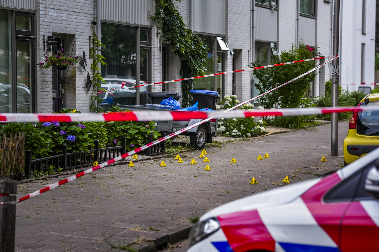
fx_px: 1126
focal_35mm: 107
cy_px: 126
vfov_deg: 12.8
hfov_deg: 19.1
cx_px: 190
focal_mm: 107
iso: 3200
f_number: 4.5
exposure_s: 1/500
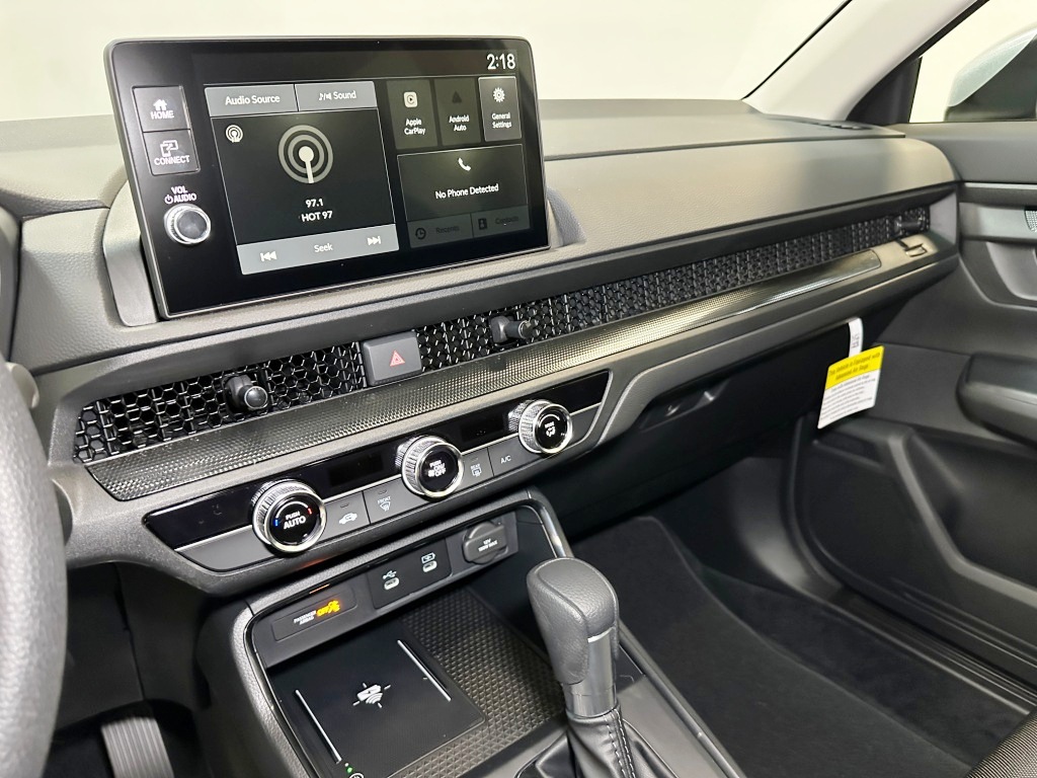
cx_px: 518
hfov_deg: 71.6
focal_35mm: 24
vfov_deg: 56.8
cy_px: 389
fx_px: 719
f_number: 1.78
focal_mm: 6.86
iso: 1000
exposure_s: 1/40
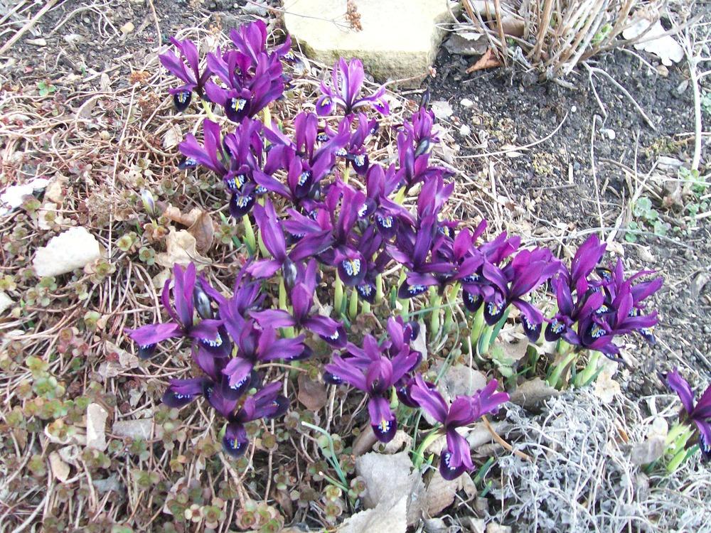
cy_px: 266
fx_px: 739
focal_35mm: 36
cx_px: 356
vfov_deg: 39.7
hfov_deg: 51.4
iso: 160
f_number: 2.7
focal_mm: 6
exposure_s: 1/31.6
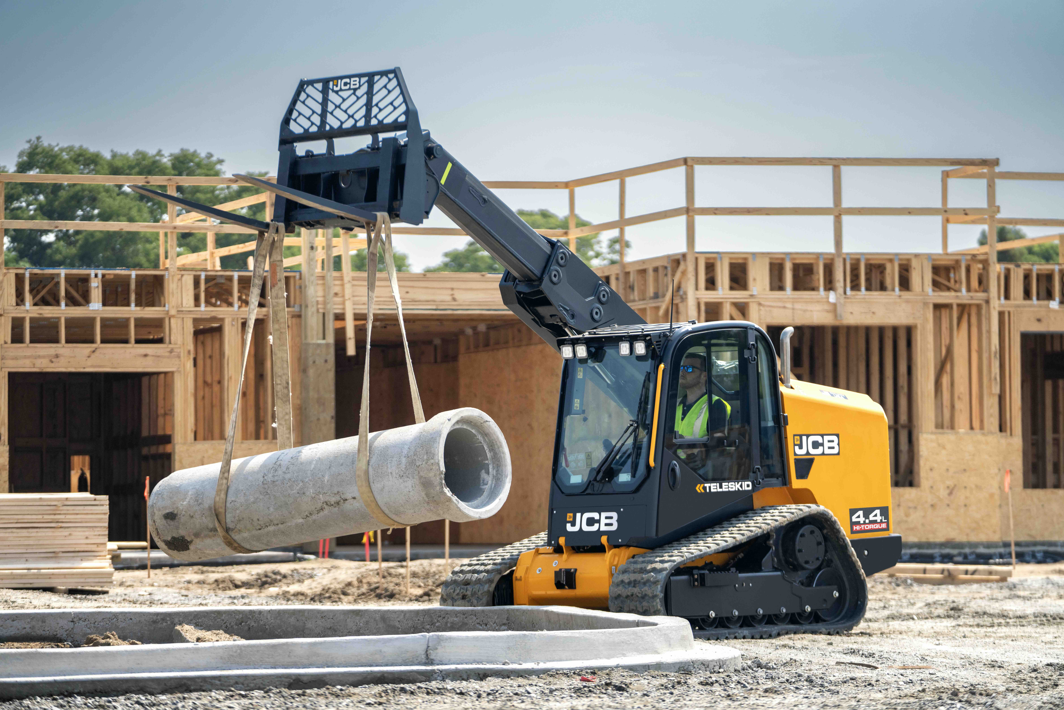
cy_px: 355
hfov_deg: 14.1
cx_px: 532
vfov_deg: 9.4
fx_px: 4315
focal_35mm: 146
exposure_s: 1/8000
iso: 800
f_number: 2.8
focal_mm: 146
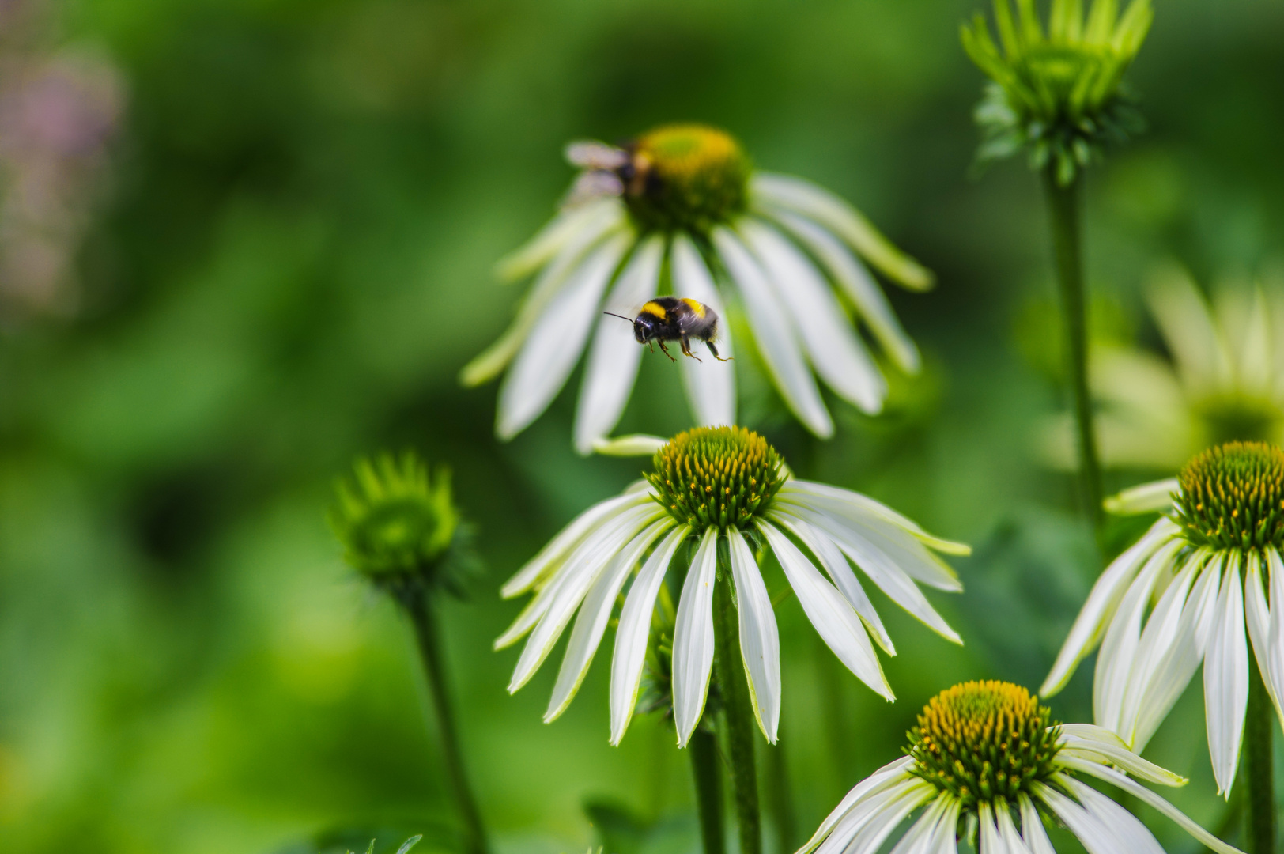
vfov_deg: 4.6
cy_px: 427
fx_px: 10691
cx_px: 642
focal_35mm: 300
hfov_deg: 6.9
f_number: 3.2
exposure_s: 1/1000
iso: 100
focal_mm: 200
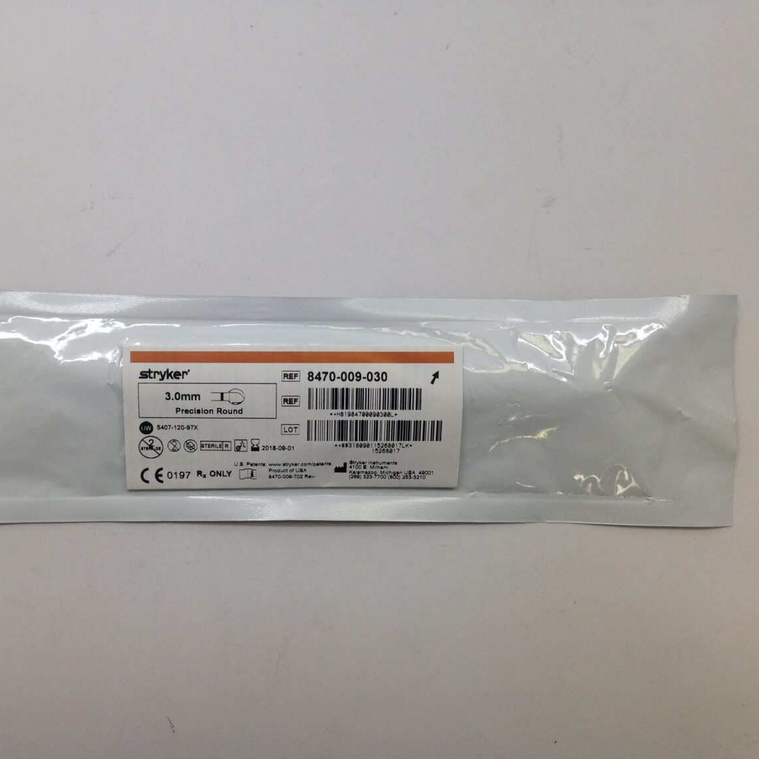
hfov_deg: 42.5
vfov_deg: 42.8
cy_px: 379
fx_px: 967
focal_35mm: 39
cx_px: 287
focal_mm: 4.12
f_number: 2.4
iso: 80
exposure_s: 1/120
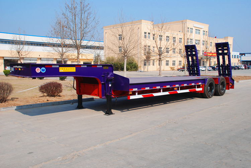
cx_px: 126
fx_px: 251
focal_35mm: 36
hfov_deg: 53.1
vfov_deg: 36.9
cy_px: 84
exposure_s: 1/250
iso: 100
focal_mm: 24
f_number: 8
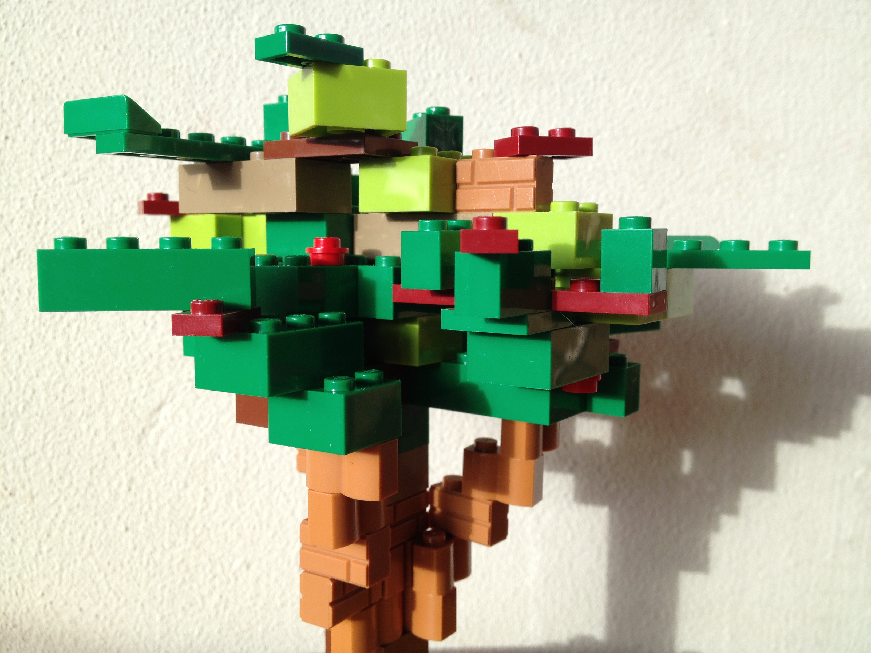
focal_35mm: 35
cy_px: 326
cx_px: 436
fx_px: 881
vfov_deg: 40.7
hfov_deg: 52.6
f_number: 2.4
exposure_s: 1/164
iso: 50
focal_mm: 4.28
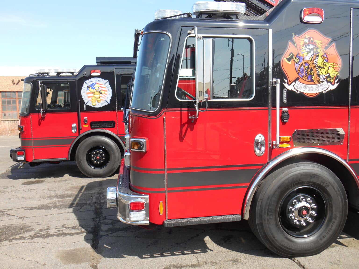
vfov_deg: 45.4
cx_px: 180
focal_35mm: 31
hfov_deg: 58.4
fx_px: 321
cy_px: 134
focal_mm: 5.5
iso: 80
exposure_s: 1/320
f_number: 3.6
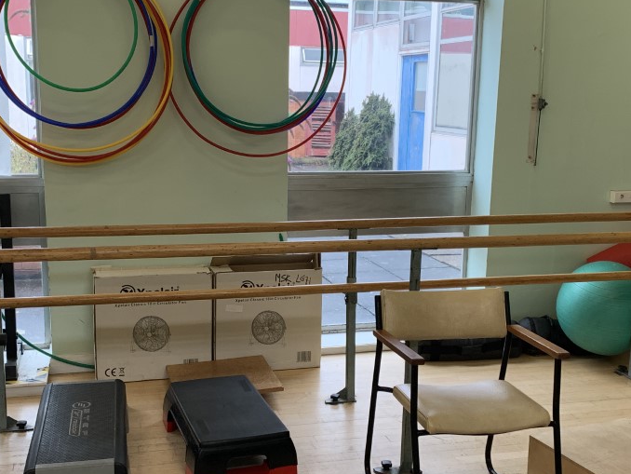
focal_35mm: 46
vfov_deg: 31.5
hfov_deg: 41.2
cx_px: 328
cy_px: 247
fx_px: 839
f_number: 1.8
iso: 100
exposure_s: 1/100
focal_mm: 4.25
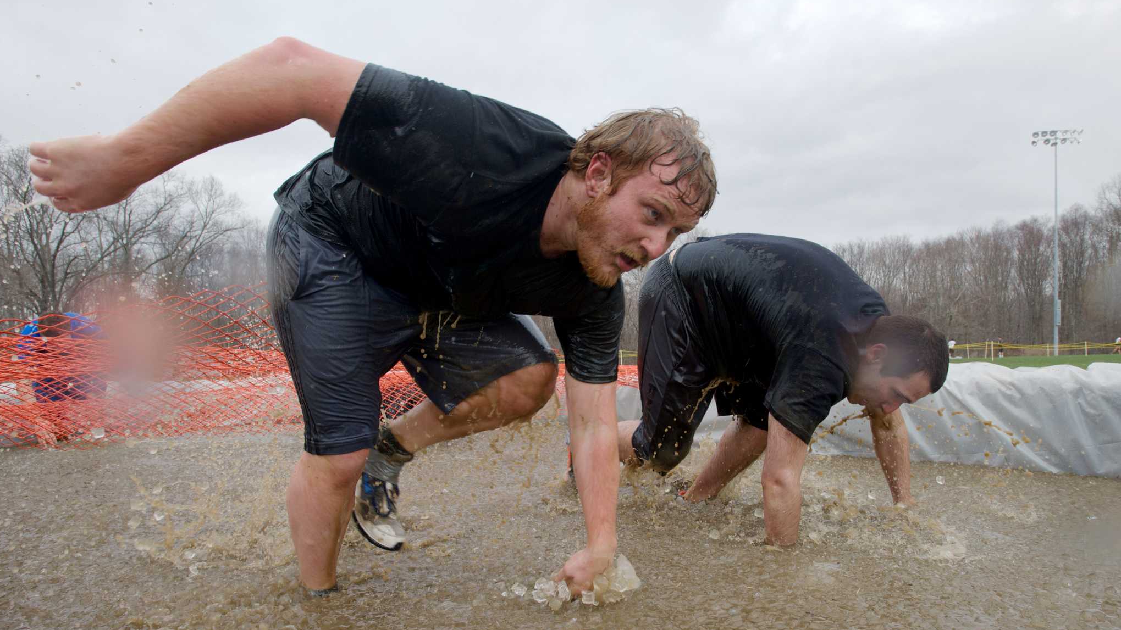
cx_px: 559
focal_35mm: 20
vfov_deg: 55.7
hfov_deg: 86.6
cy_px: 353
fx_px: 594
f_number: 10
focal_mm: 19
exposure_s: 1/500
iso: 640
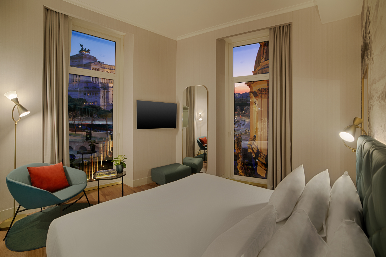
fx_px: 150
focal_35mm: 14
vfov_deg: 81.3
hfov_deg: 104.2
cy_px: 128
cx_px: 193
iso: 31
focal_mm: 14
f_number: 7.1
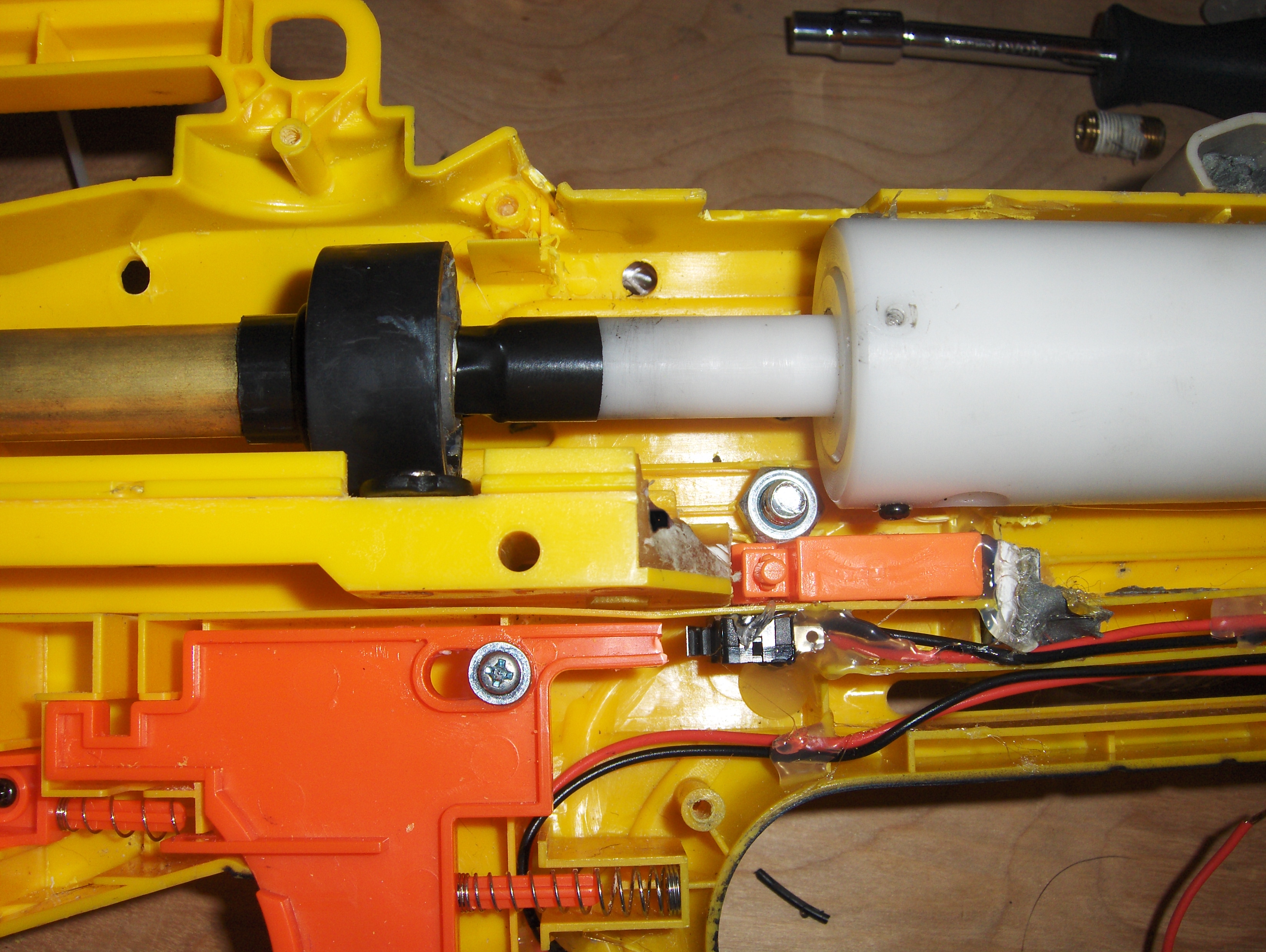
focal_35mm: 35
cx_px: 633
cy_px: 476
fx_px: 1282
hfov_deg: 52.6
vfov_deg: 40.8
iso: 100
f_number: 5.5
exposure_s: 1/60
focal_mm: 7.5
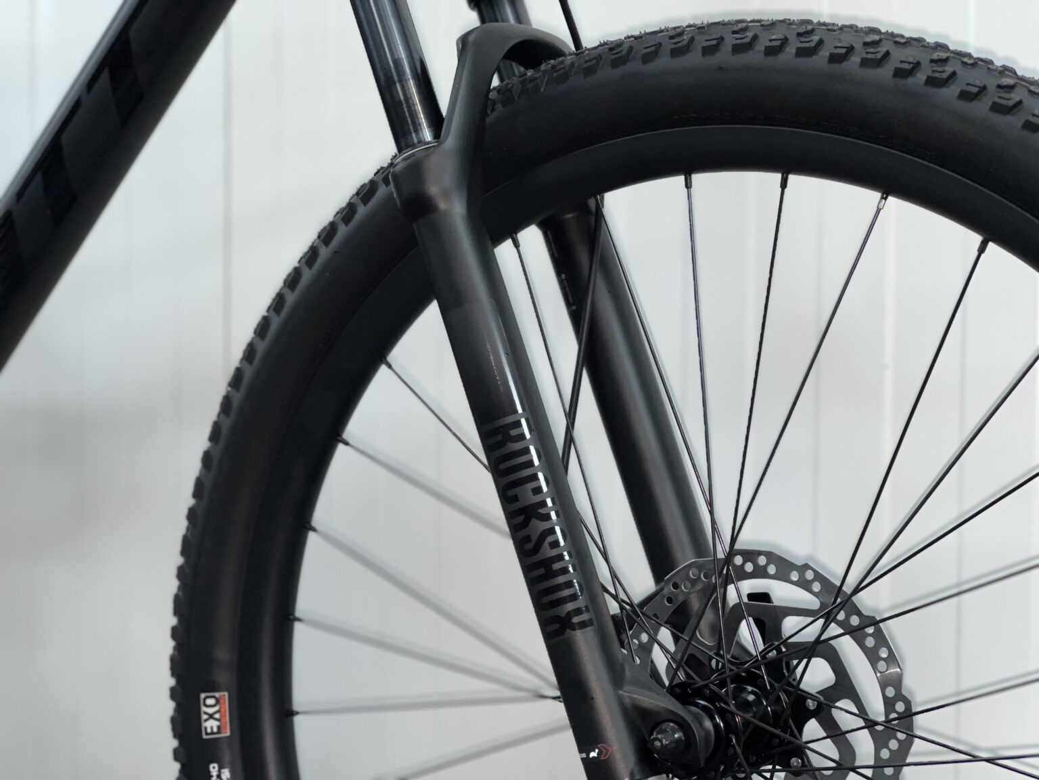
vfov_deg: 19.1
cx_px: 520
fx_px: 2311
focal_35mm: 77
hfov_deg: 25.3
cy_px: 390
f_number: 2.8
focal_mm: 9
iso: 80
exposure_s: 1/33
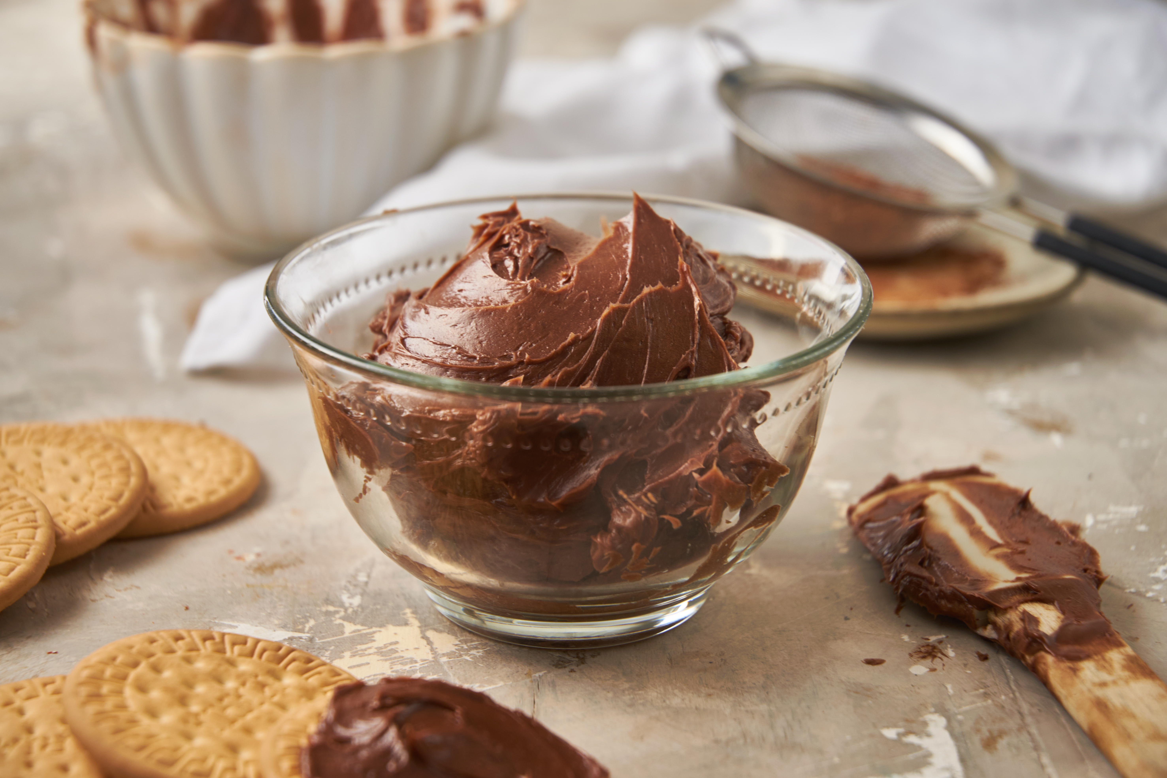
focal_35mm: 93
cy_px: 389
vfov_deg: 14.7
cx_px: 584
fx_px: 3015
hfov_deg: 21.9
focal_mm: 62
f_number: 4.5
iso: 100
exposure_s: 1/100
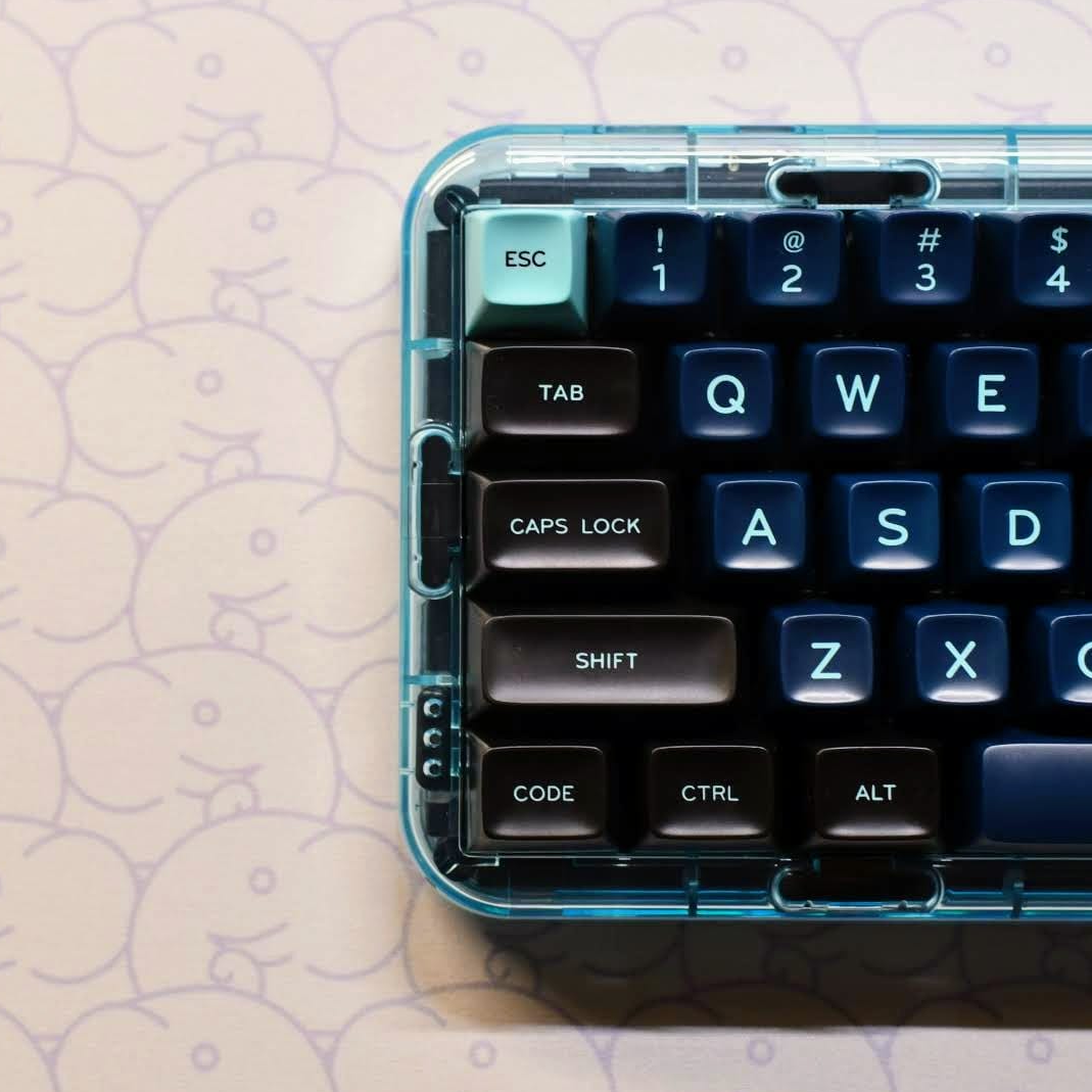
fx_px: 2391
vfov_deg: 25.7
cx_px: 490
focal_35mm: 67
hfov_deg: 25.7
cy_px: 547
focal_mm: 35
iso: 560
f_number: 5
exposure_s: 1/40
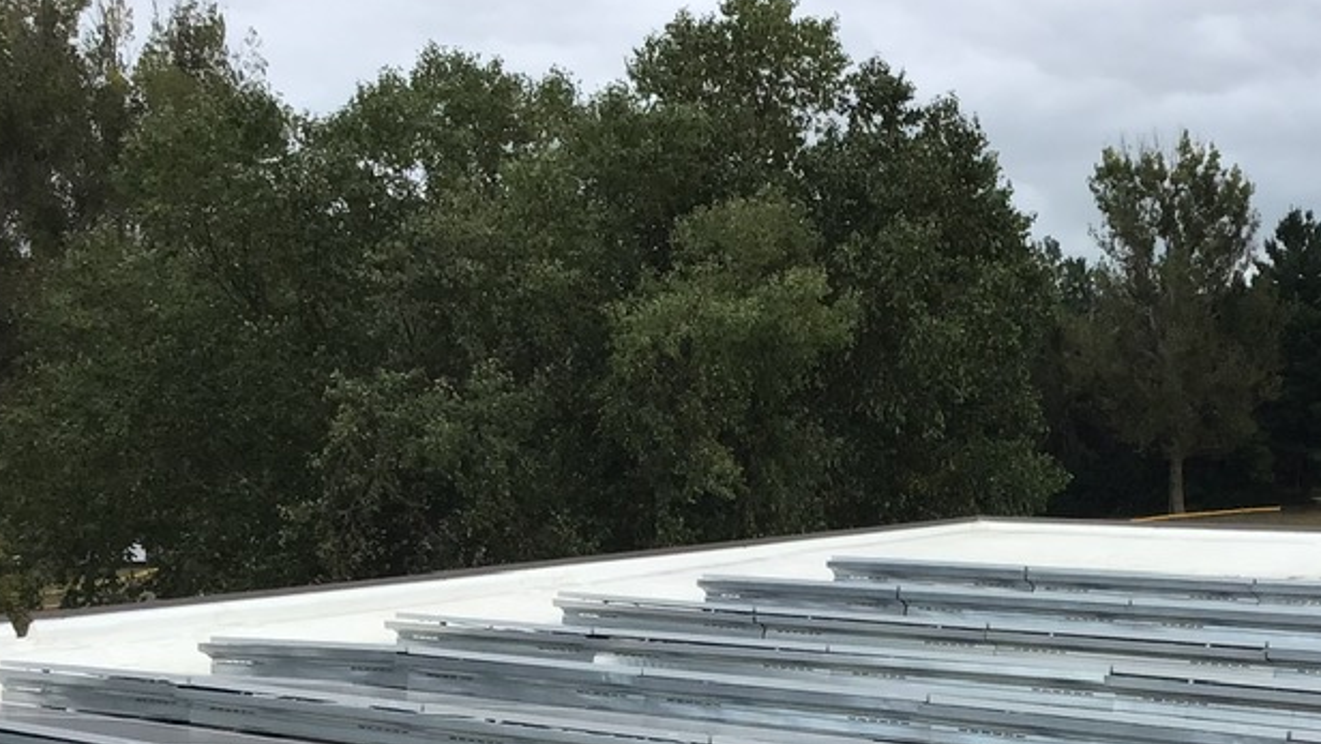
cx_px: 1014
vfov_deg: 16.4
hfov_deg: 29.2
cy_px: 860
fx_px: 2488
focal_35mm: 71
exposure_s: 1/696
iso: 25
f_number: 2.4
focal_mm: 3.3
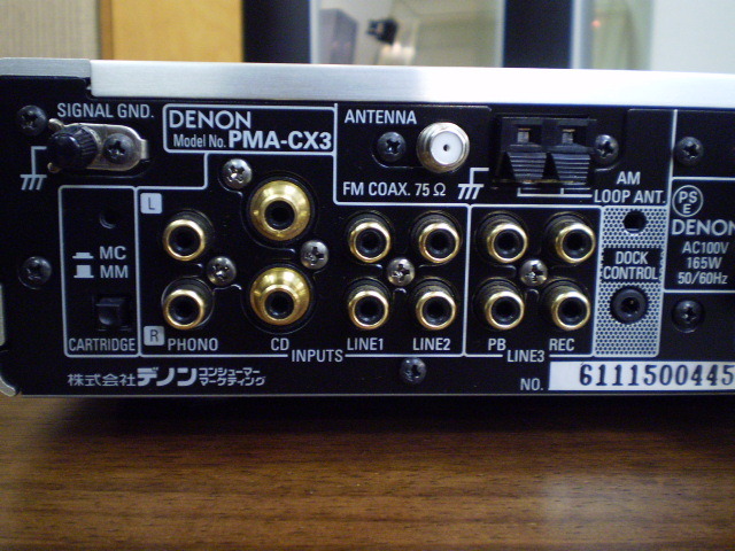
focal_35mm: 42
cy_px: 276
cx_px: 368
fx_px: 892
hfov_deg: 44.8
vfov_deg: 34.3
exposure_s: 1/20
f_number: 3.5
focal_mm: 7.4
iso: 400
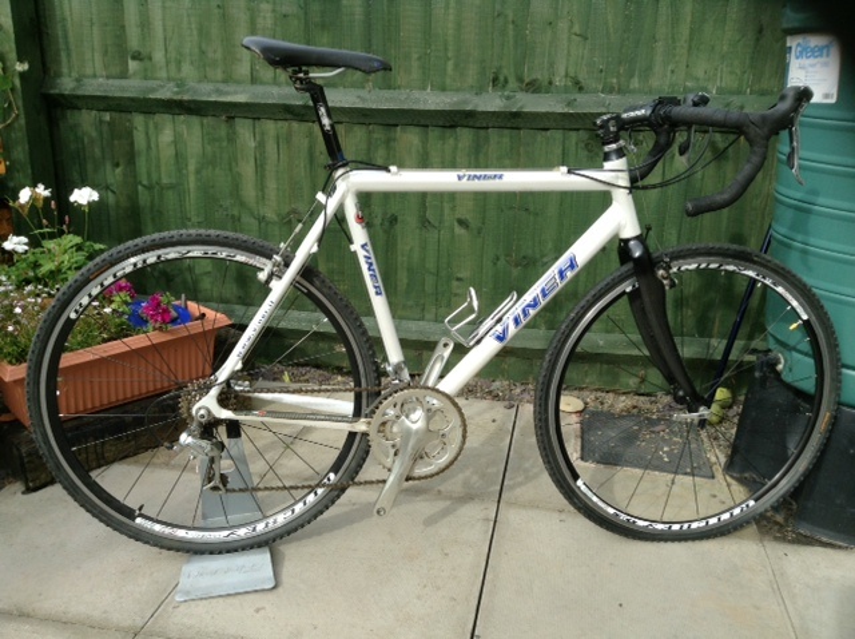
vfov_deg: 42.8
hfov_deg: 55.4
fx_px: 814
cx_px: 428
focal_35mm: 33
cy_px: 320
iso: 32
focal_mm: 3.3
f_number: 2.4
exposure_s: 1/316
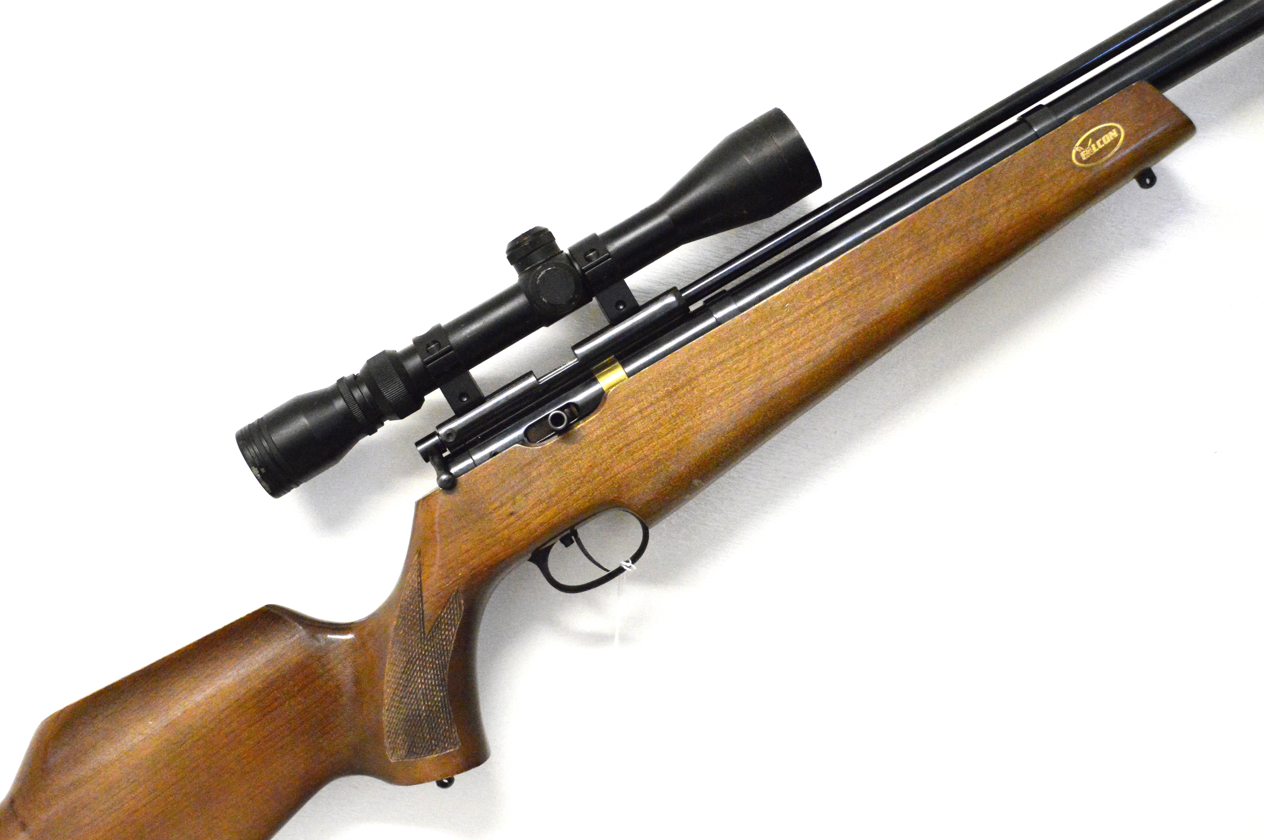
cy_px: 420
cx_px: 632
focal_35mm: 51
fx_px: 1789
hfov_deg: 38.9
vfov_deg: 26.4
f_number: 5.6
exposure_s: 1/50
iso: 6400
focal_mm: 34
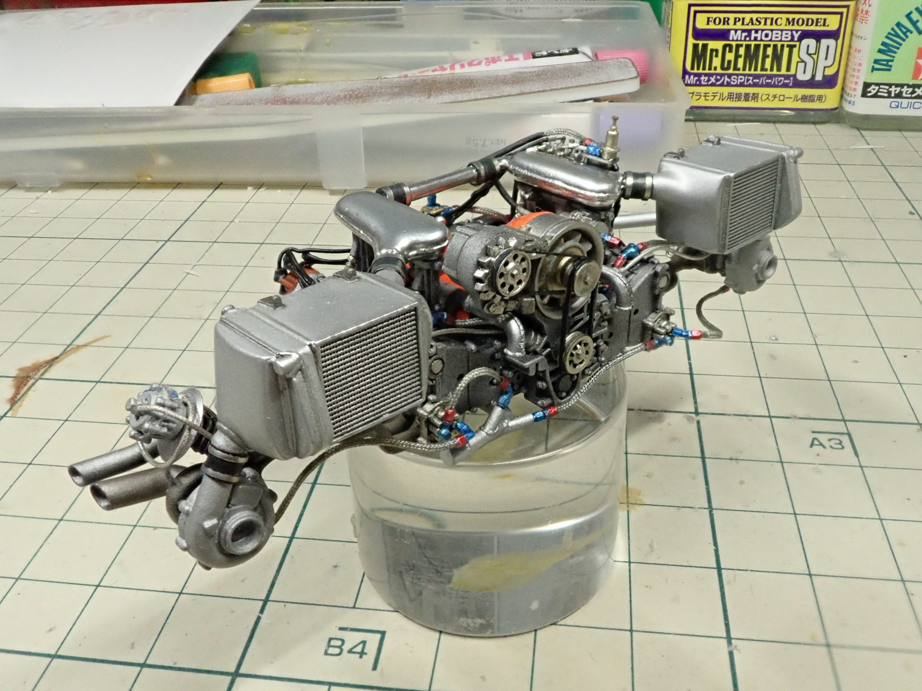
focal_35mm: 30
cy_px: 346
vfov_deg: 46.8
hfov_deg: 60.0
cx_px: 461
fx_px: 799
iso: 800
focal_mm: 5.5
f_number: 3.2
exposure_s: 1/500
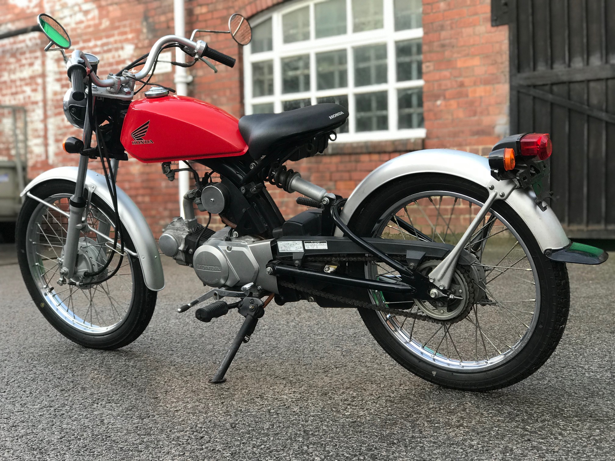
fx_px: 1013
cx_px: 308
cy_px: 230
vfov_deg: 25.7
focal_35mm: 57
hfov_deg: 33.8
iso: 25
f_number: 2.8
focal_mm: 6.6
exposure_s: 1/50
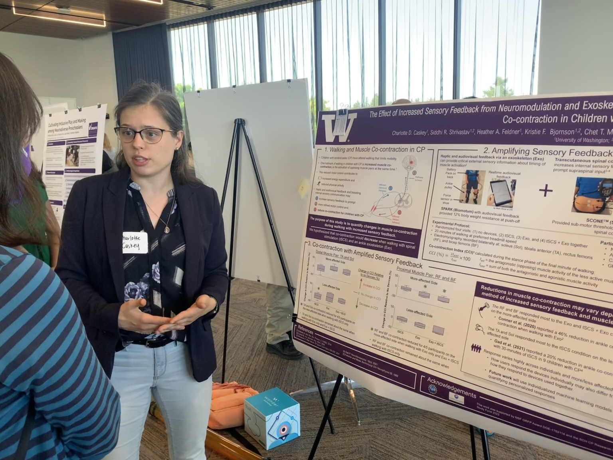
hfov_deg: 67.3
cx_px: 306
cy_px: 230
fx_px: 460
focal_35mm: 26
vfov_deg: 53.1
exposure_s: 1/81
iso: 100
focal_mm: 4.25
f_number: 1.8
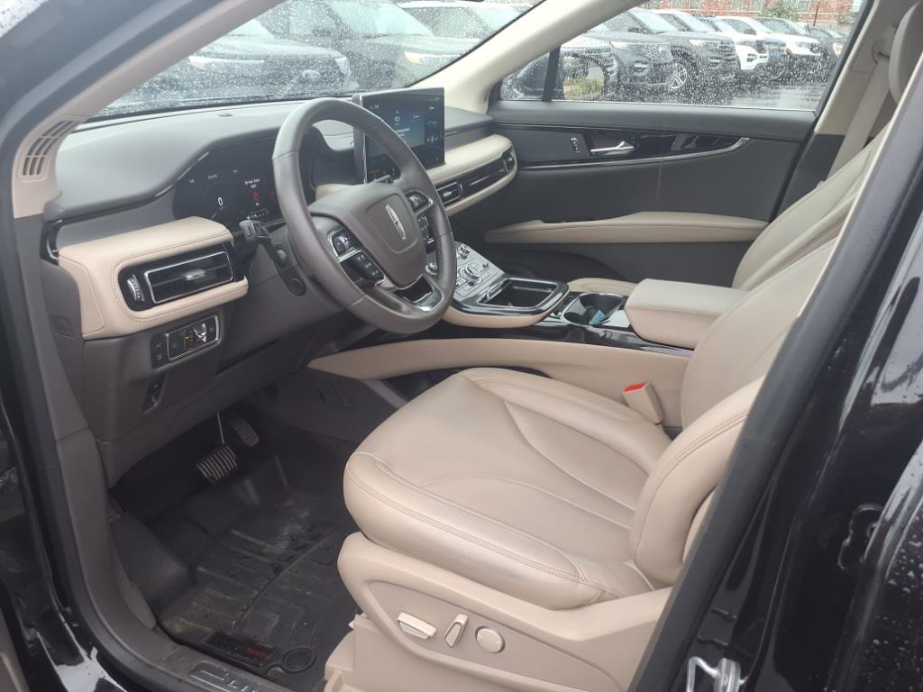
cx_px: 462
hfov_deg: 65.3
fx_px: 720
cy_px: 346
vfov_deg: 51.4
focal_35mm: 27
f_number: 1.9
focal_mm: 3.58
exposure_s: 1/120
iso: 64
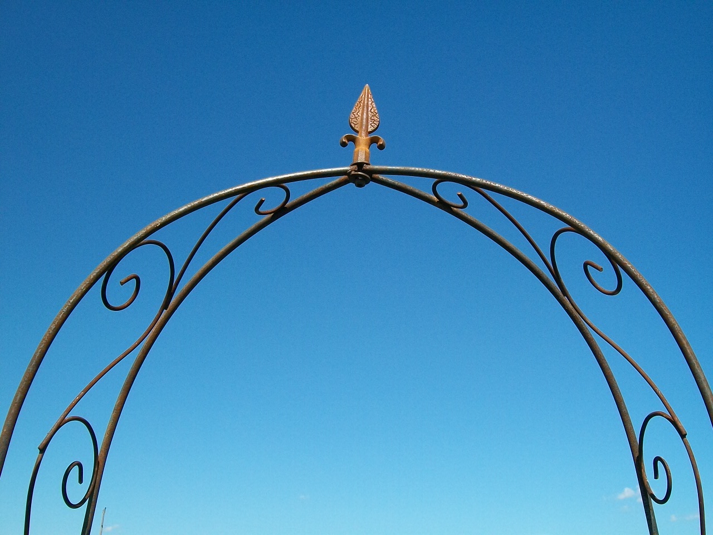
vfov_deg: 39.7
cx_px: 356
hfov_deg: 51.4
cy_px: 268
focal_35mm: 36
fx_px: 742
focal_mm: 6
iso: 80
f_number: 4.8
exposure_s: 1/500
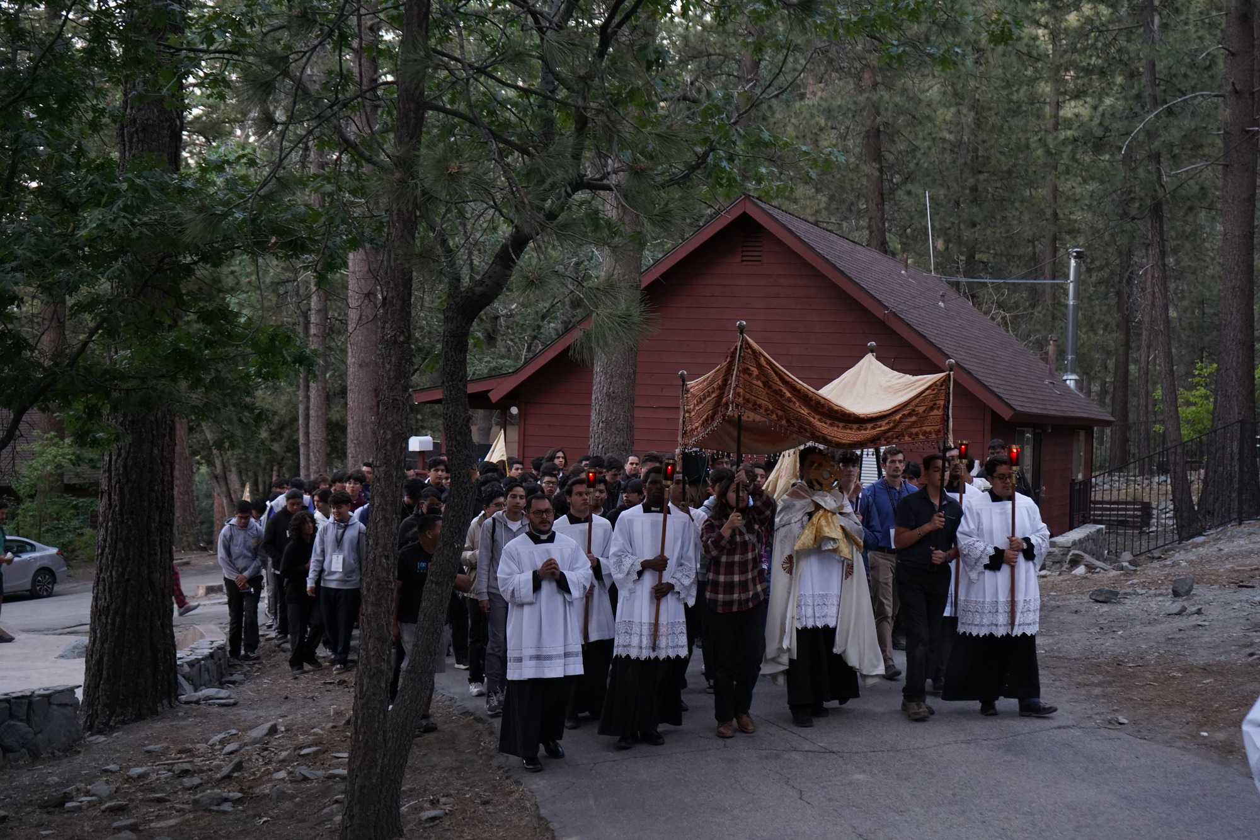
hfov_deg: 39.6
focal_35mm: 50
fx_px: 1750
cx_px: 630
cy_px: 420
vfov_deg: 27.0
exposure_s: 1/50
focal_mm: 50
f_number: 4.5
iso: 4000
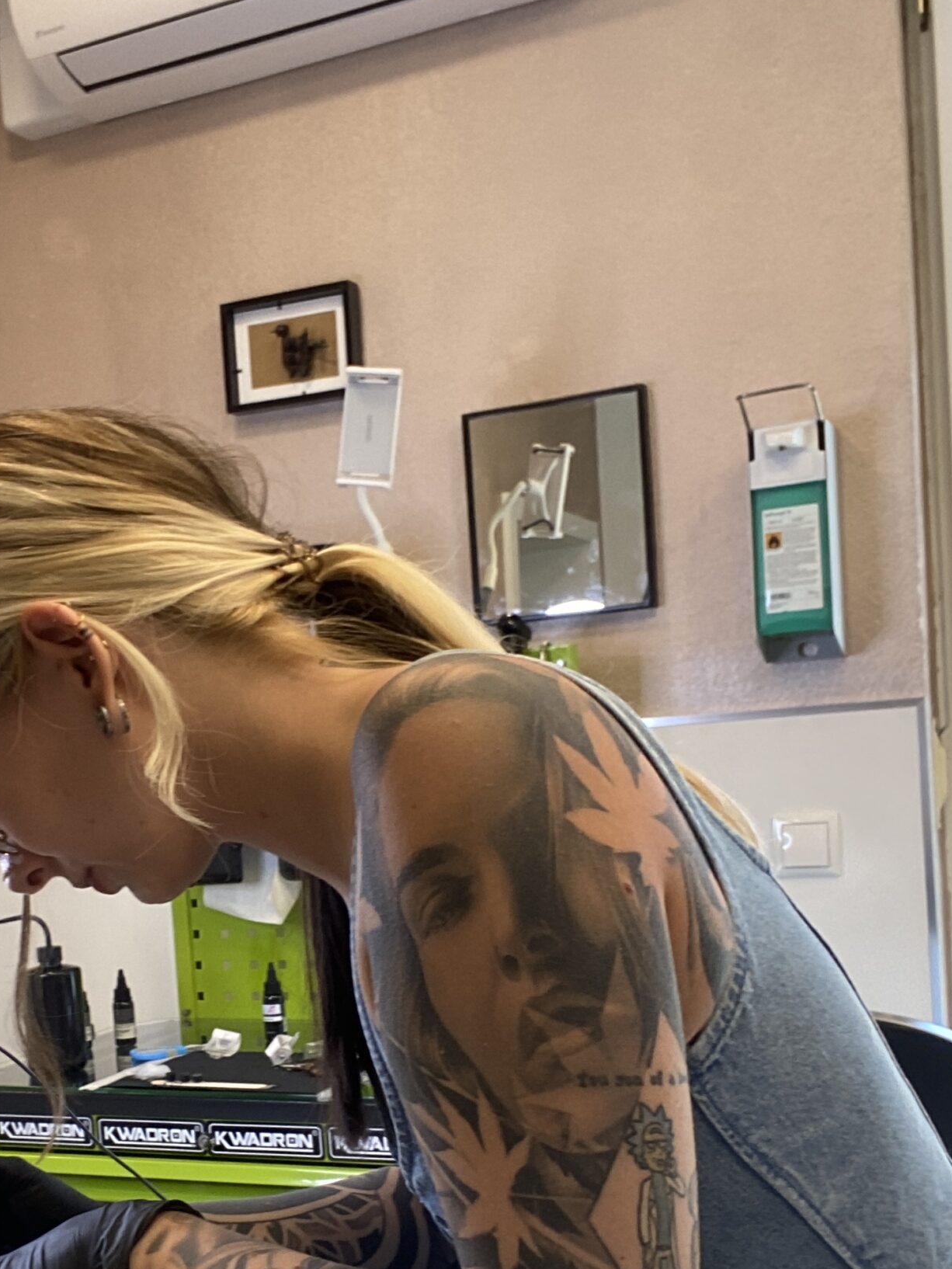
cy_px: 876
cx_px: 228
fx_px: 1723
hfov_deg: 30.3
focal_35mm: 47
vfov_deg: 39.8
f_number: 2.2
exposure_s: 1/50
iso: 100
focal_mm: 2.71
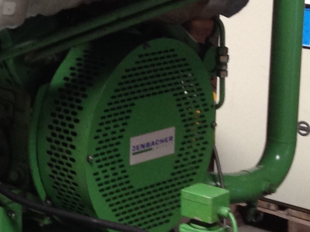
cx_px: -88
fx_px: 1127
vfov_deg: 11.6
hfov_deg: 15.0
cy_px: -23
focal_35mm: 126
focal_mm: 4.28
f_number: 2.4
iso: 125
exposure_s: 1/15
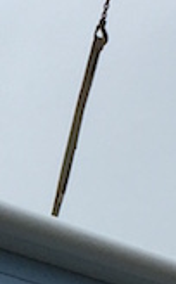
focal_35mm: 282
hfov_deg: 4.5
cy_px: 500
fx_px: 2172
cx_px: -280
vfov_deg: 7.3
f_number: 2.2
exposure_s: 1/628
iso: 32
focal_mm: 4.15
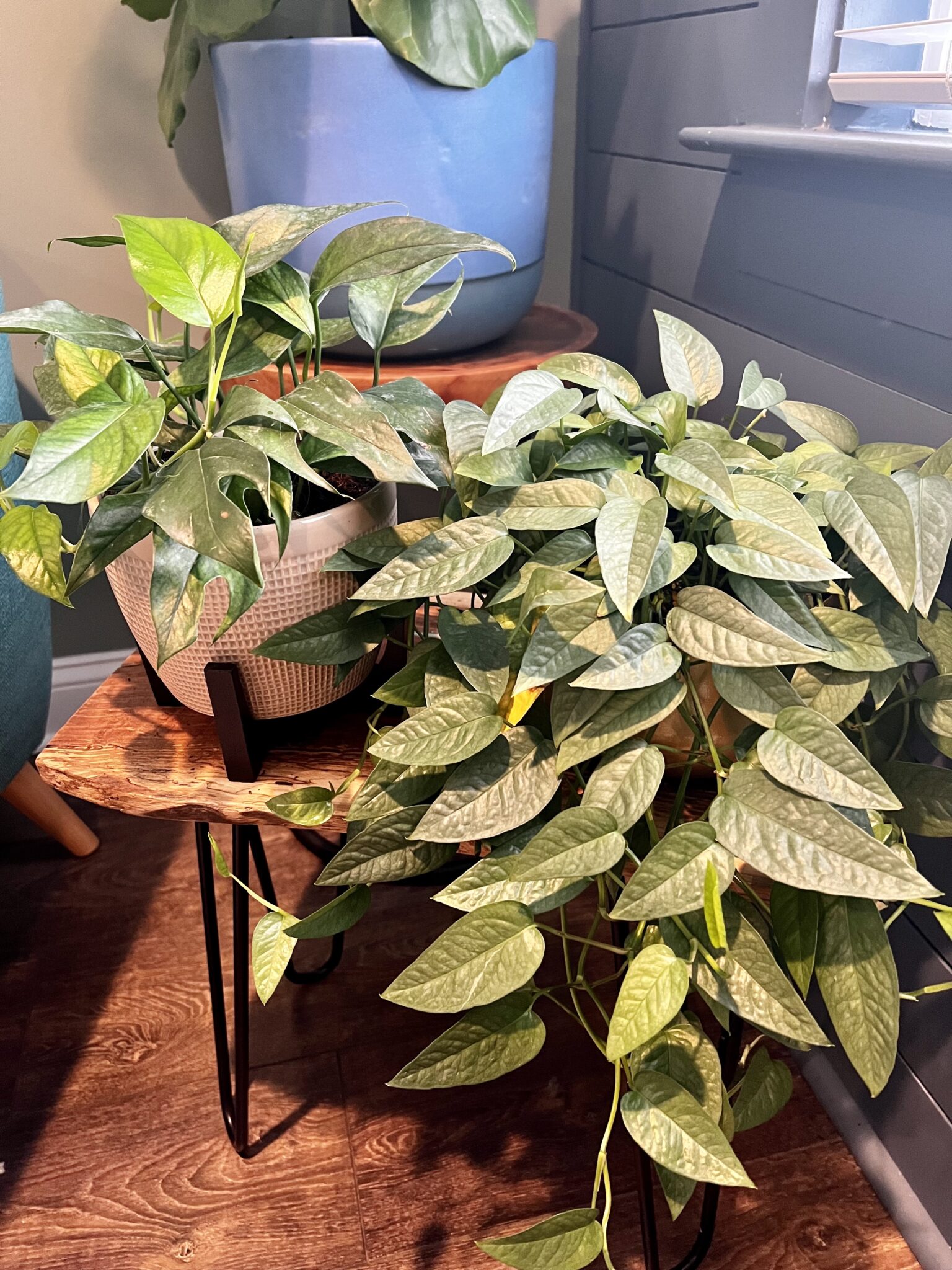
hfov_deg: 53.1
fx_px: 953
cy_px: 635
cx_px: 476
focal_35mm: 26
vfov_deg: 67.3
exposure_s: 1/60
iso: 400
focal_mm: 5.7
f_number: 1.5
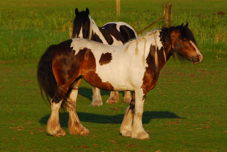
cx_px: 114
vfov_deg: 4.6
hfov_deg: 6.9
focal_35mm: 300
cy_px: 76
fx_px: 1893
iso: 100
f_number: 7.1
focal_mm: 200
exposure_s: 1/200
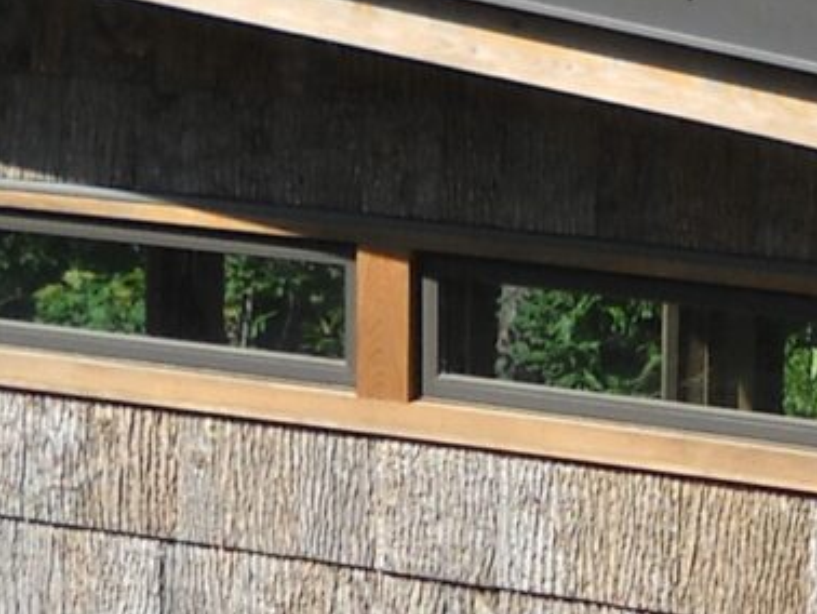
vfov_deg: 6.6
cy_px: 824
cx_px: 718
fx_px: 5243
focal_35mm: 222
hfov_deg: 8.9
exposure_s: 1/184
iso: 64
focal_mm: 6.72
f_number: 5.5
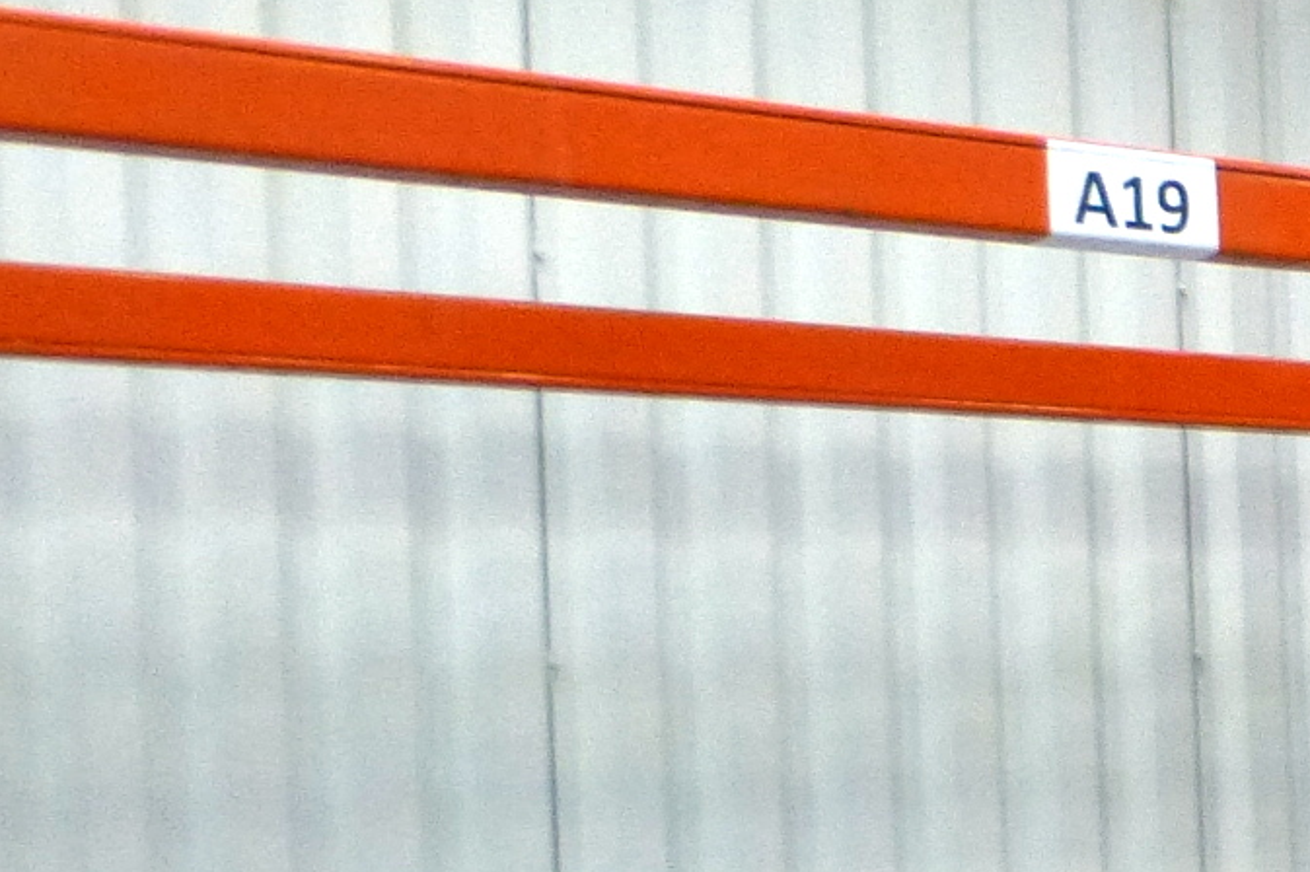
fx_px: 3455
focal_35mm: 95
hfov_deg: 19.1
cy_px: 816
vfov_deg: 14.2
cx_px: 1892
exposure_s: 1/30
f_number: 3.3
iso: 400
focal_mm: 4.3
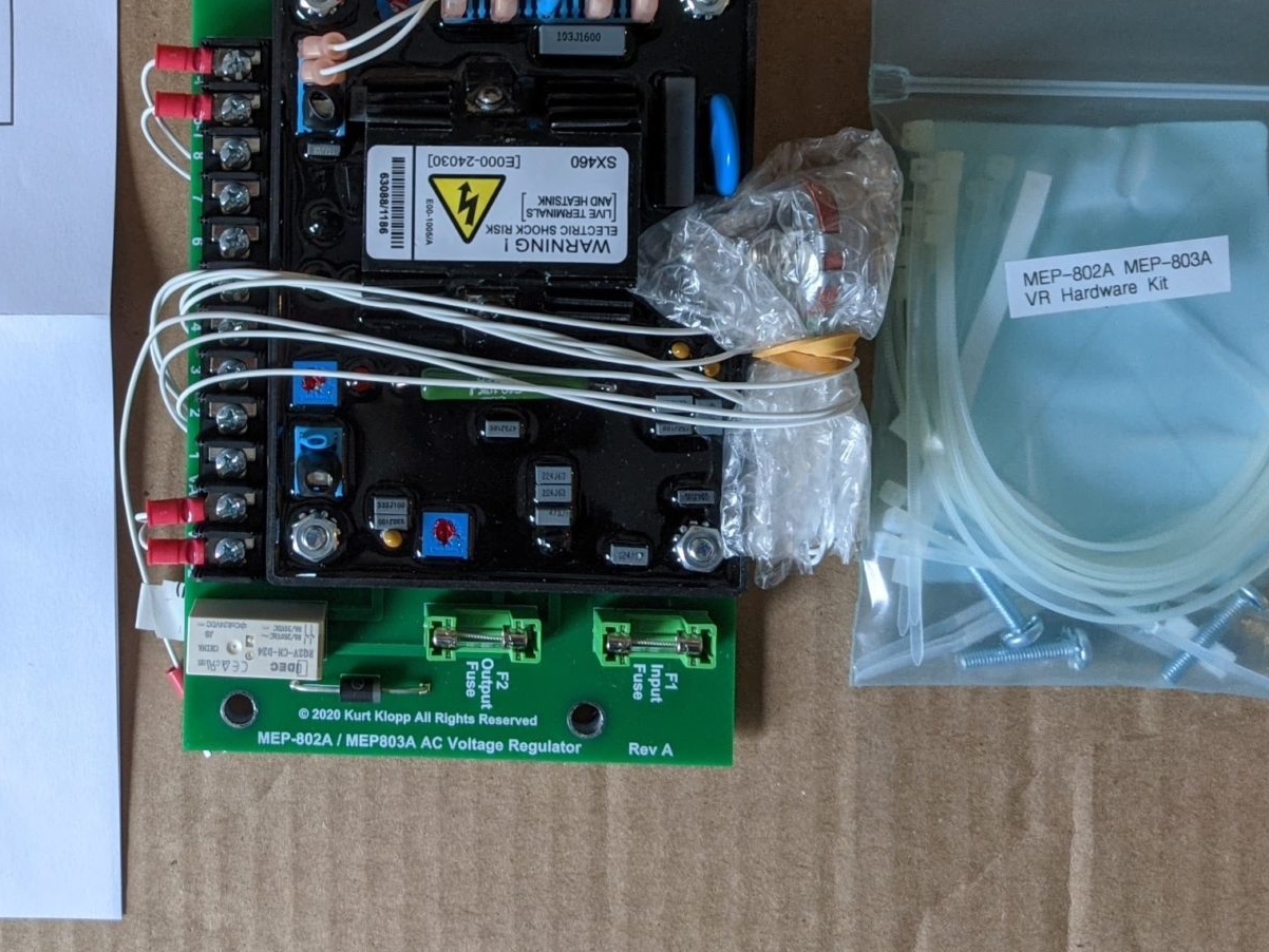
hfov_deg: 39.9
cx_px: 291
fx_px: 1687
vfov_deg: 31.1
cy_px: 262
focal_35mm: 46
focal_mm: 4.38
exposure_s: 1/24
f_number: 1.73
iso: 145
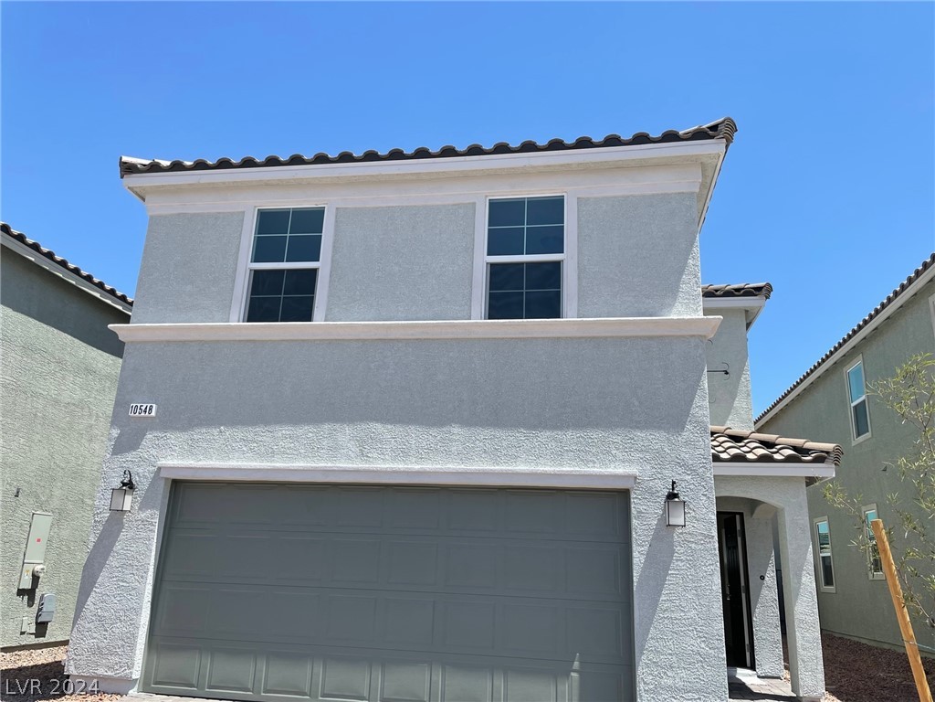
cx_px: 468
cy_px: 351
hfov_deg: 67.3
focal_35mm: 26
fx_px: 702
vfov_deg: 53.1
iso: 32
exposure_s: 1/2882
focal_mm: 4.2
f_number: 1.6
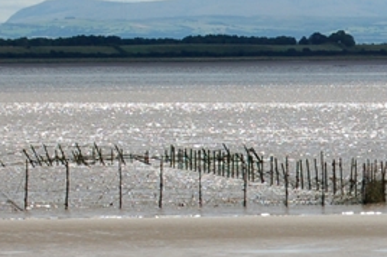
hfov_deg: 6.8
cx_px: 498
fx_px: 3251
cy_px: 234
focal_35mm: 303
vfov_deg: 4.5
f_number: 10
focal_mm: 55
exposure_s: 1/400
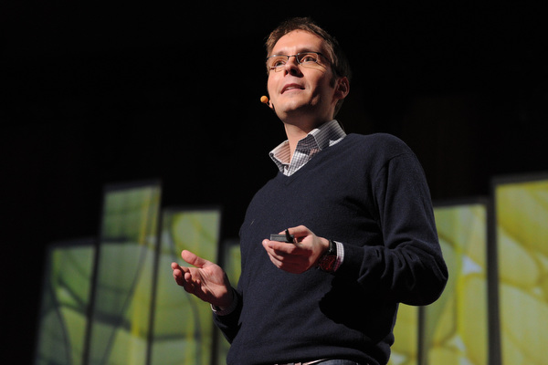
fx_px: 1187
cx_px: 274
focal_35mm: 78
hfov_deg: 26.0
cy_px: 182
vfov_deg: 17.5
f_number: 3.5
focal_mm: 78
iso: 3200
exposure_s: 1/200
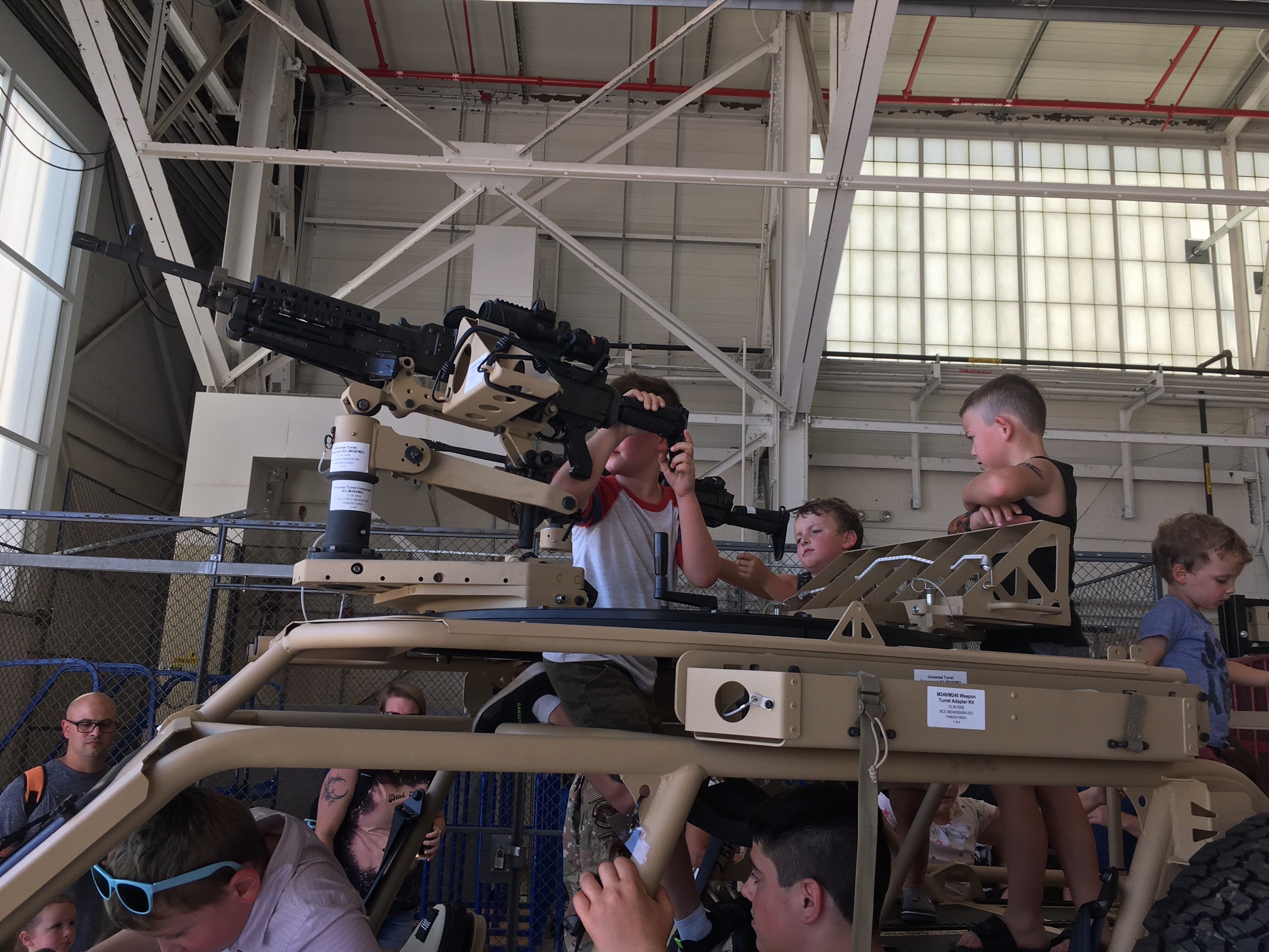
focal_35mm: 29
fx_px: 1063
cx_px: 634
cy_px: 476
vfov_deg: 48.2
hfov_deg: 61.7
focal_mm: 4.15
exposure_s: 1/250
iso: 25
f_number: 2.2
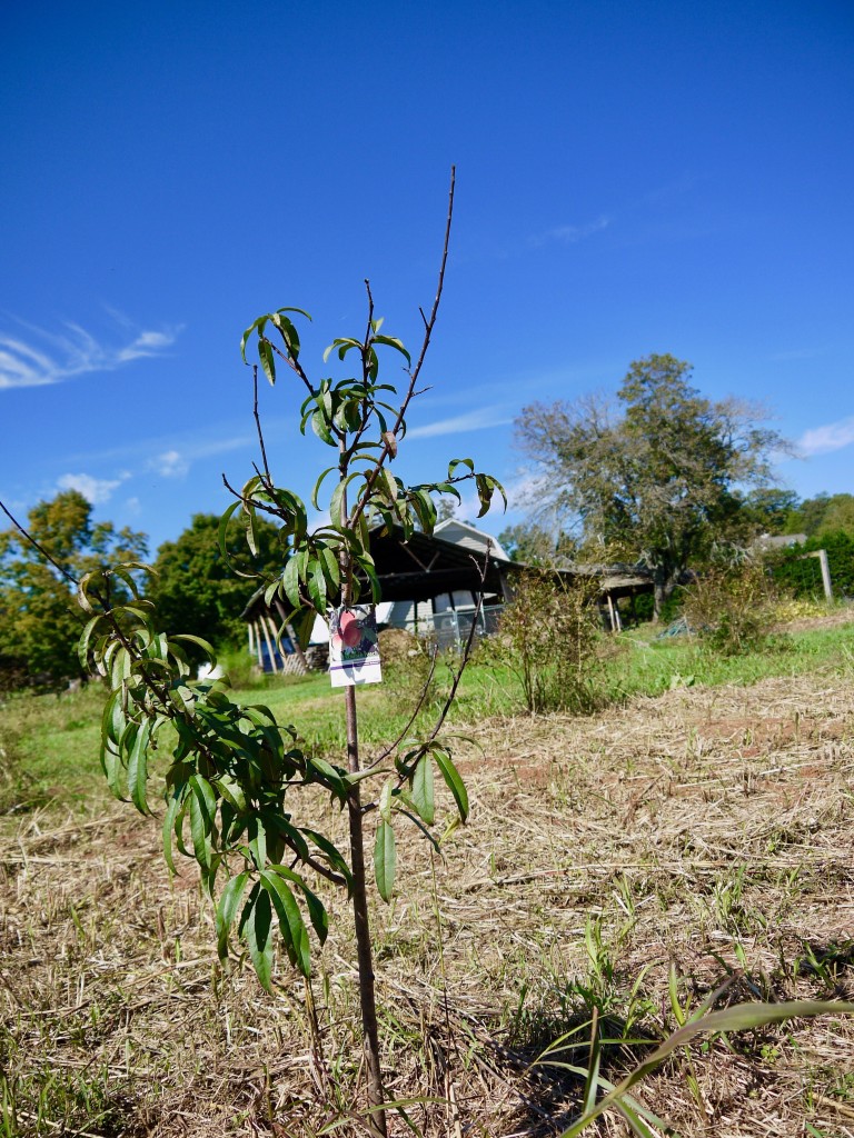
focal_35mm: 28
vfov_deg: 63.4
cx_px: 427
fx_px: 921
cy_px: 569
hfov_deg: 49.7
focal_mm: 14
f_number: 4
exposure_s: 1/1300
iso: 100
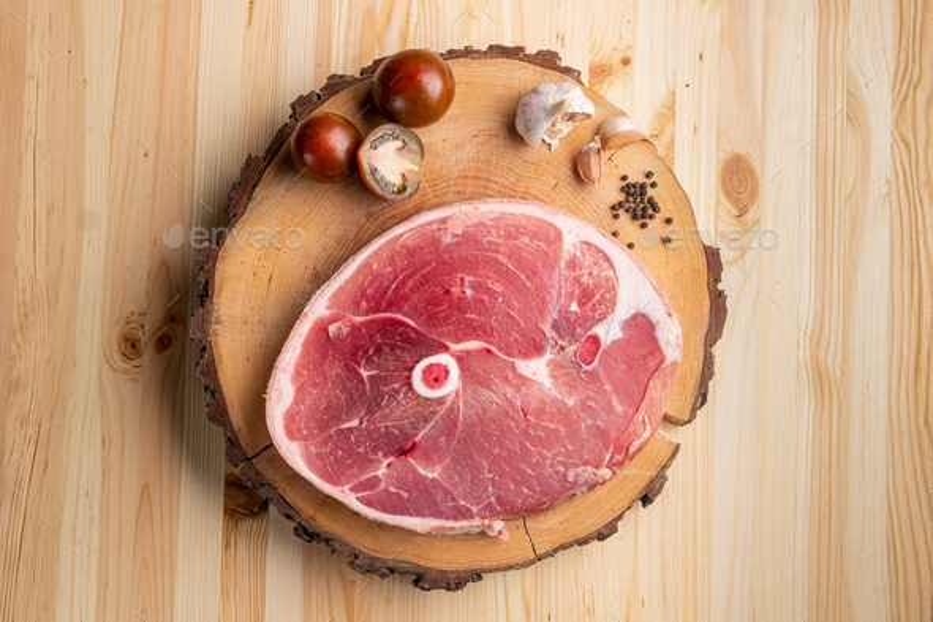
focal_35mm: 53
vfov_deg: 25.5
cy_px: 311
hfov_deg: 37.5
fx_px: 1373
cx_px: 466
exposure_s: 1/160
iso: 200
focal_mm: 35
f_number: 8
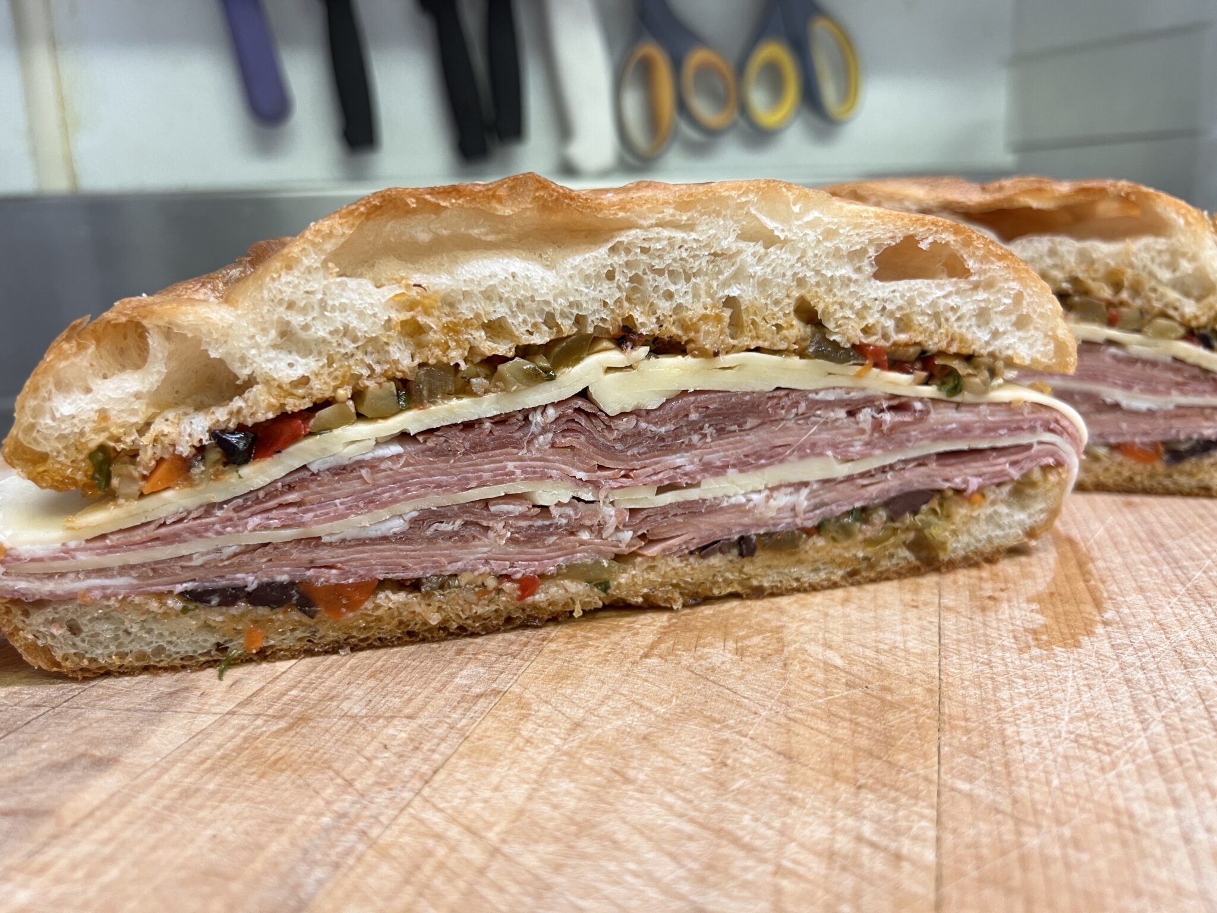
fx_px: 914
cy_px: 456
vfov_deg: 53.1
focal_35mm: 26
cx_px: 608
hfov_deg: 67.3
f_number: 1.5
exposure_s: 1/64
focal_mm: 5.7
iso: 80
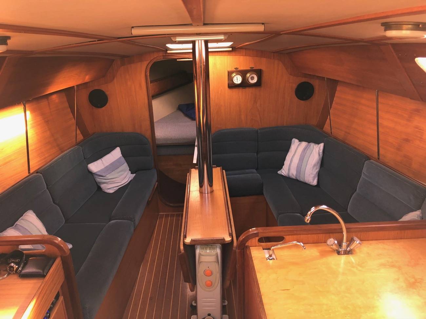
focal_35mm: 29
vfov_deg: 48.2
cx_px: 213
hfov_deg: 61.7
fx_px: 357
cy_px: 160
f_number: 1.8
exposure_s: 1/17
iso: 40
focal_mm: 3.99
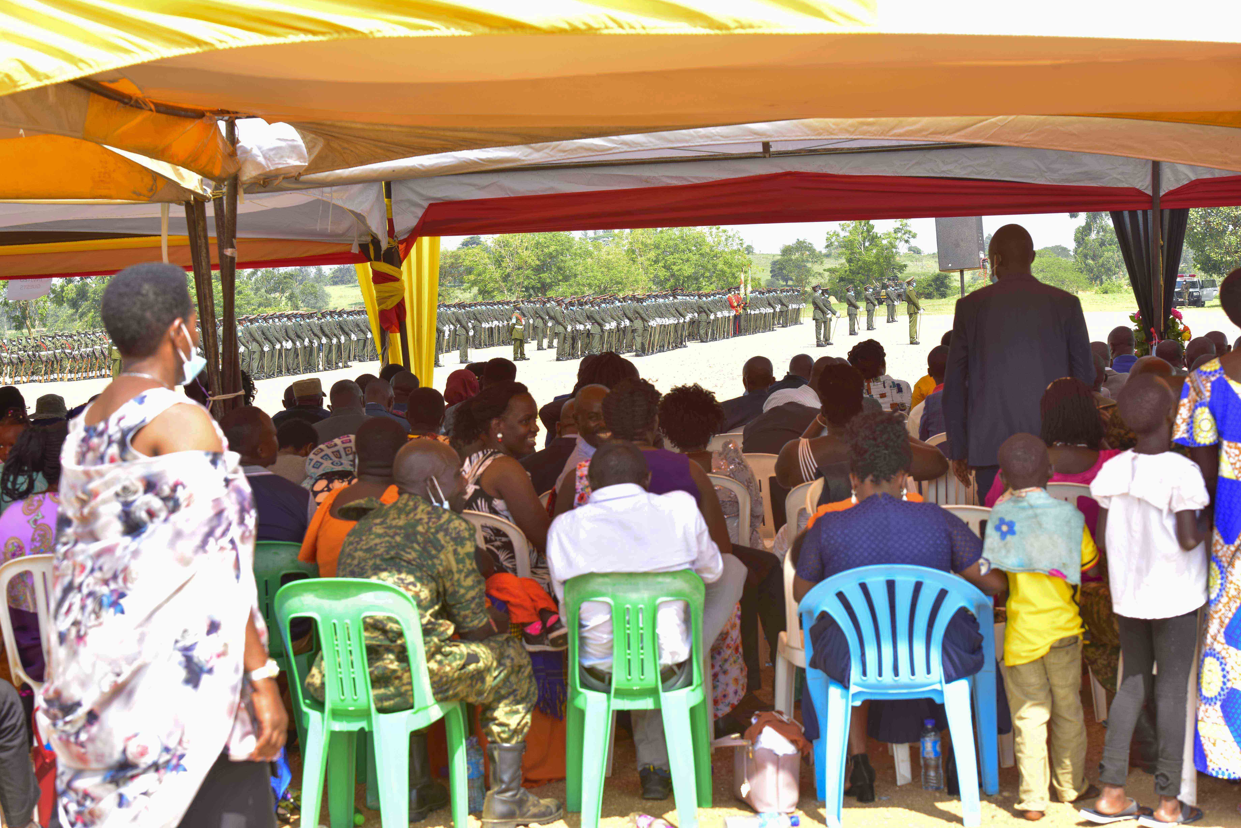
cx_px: 620
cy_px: 414
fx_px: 2414
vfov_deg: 19.5
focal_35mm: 70
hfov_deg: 28.8
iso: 400
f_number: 7.1
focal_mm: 70
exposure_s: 1/320
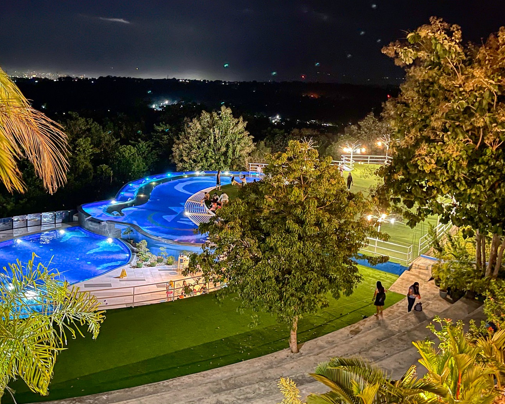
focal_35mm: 39
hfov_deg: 46.1
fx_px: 583
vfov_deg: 38.0
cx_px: 166
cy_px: 154
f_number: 1.6
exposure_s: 1/9
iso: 1000
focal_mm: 5.1
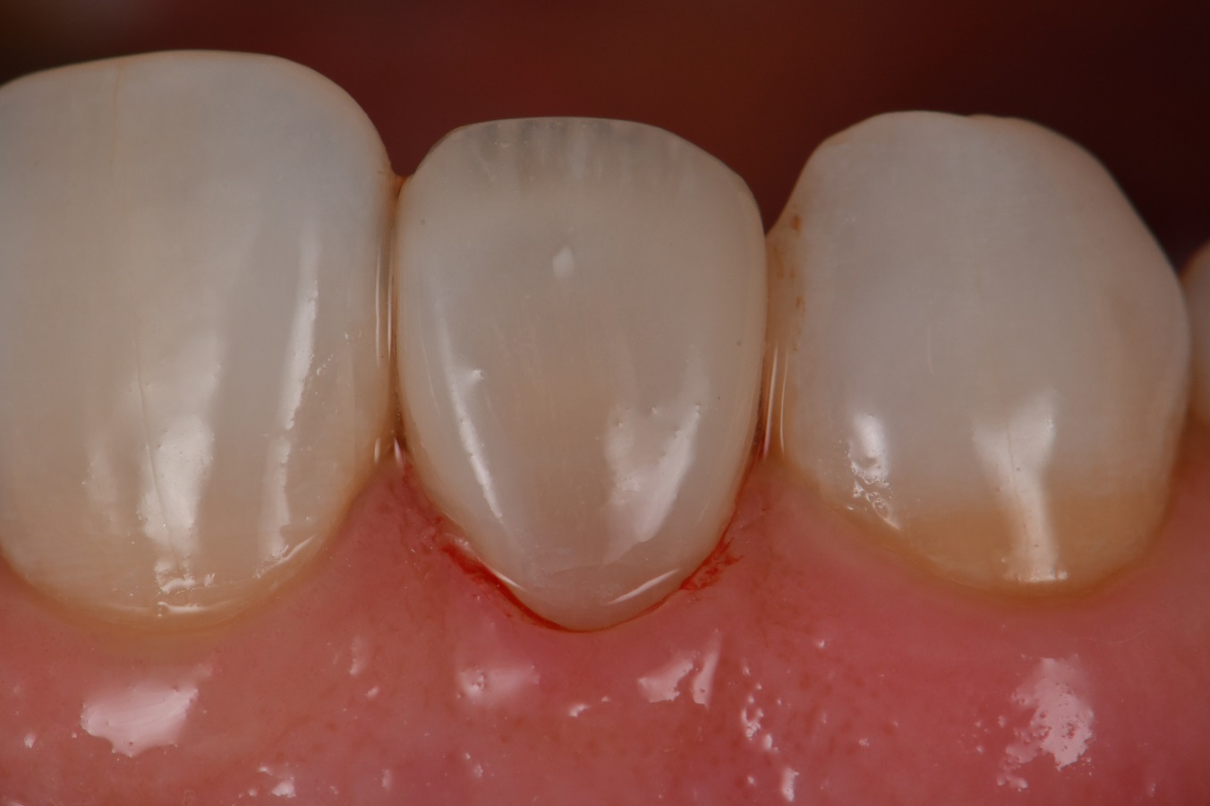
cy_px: 403
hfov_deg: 13.1
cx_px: 605
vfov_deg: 8.7
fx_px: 5274
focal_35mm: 157
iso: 200
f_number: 32
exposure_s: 1/160
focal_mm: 105
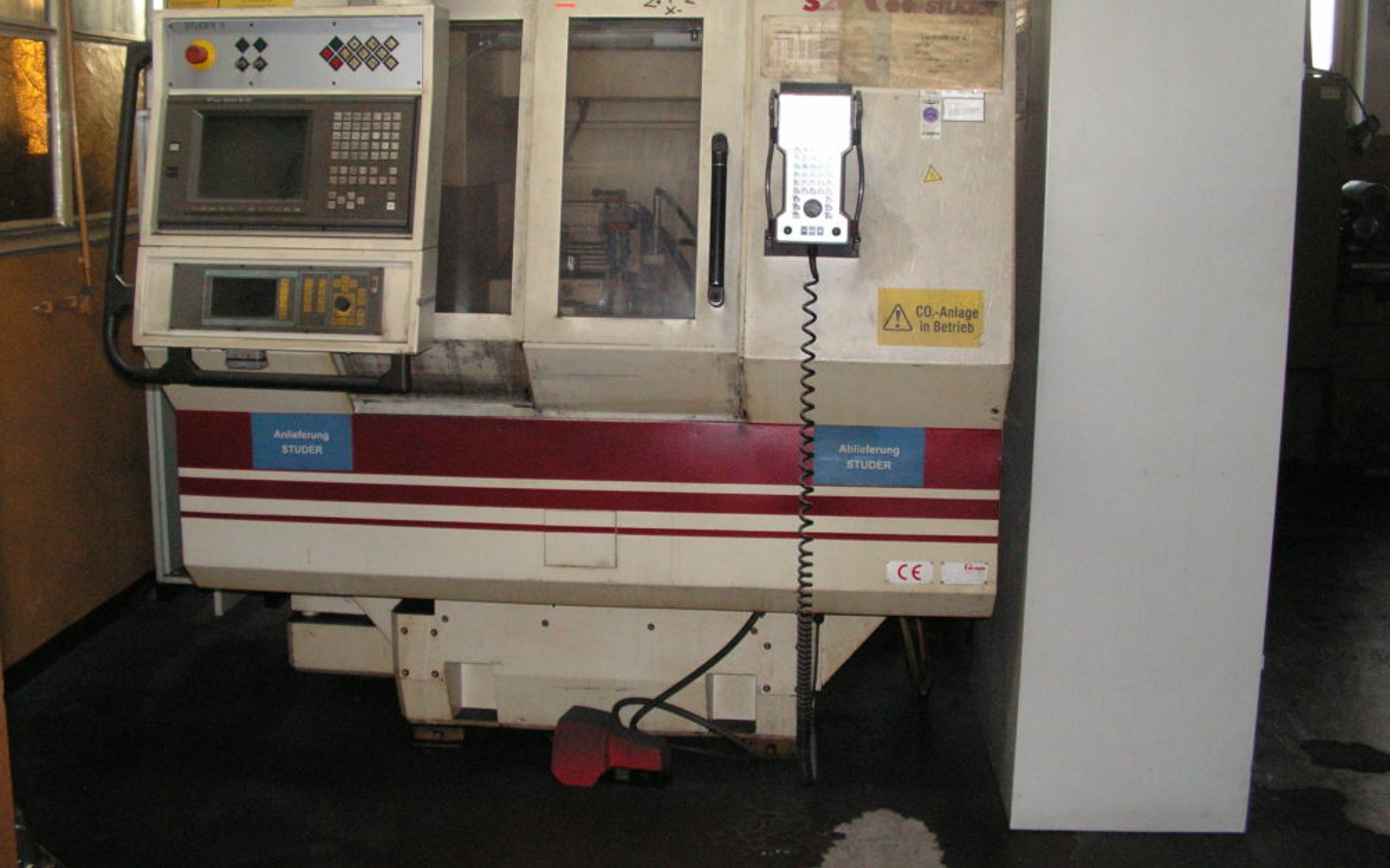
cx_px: 692
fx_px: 1477
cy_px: 366
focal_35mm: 39
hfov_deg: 50.4
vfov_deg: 32.7
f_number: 3.2
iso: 160
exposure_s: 1/40
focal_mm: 6
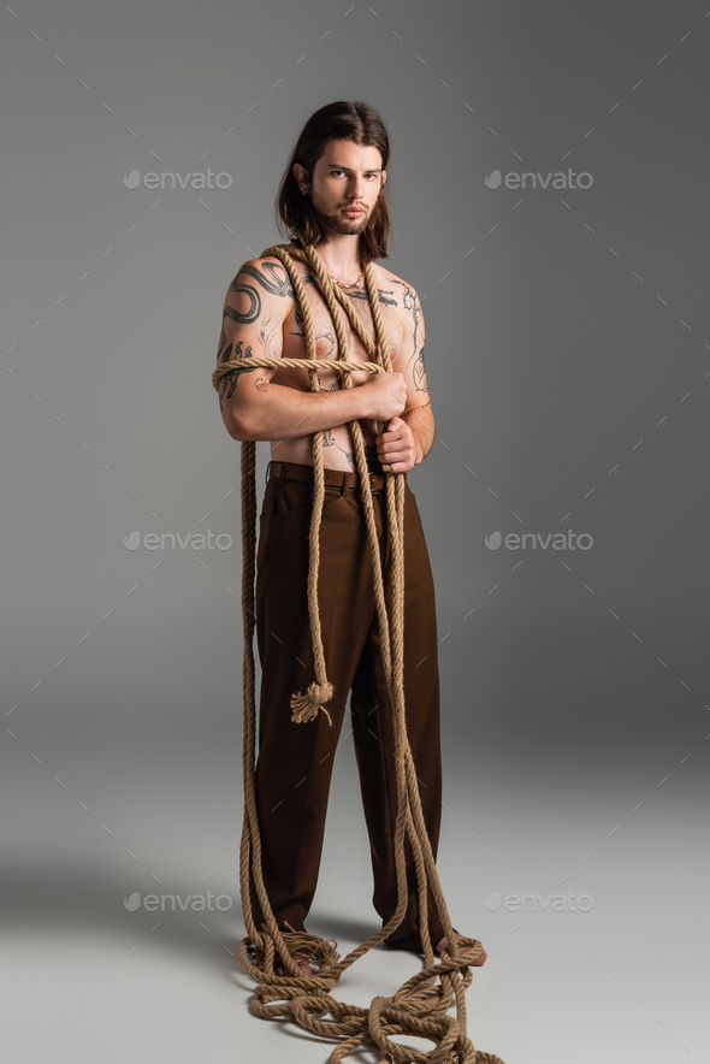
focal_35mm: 50
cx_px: 355
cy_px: 532
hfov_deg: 27.0
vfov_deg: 39.6
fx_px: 1478
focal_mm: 50
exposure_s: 1/160
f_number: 5
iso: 100
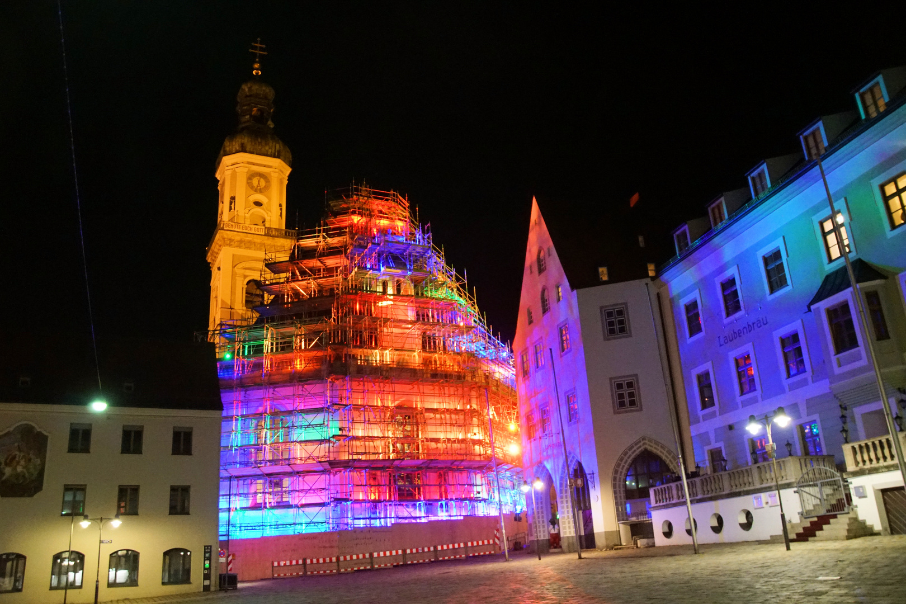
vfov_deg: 43.6
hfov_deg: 61.9
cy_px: 302
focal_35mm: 30
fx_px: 755
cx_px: 453
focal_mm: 20
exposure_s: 1/25
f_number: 3.5
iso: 3200
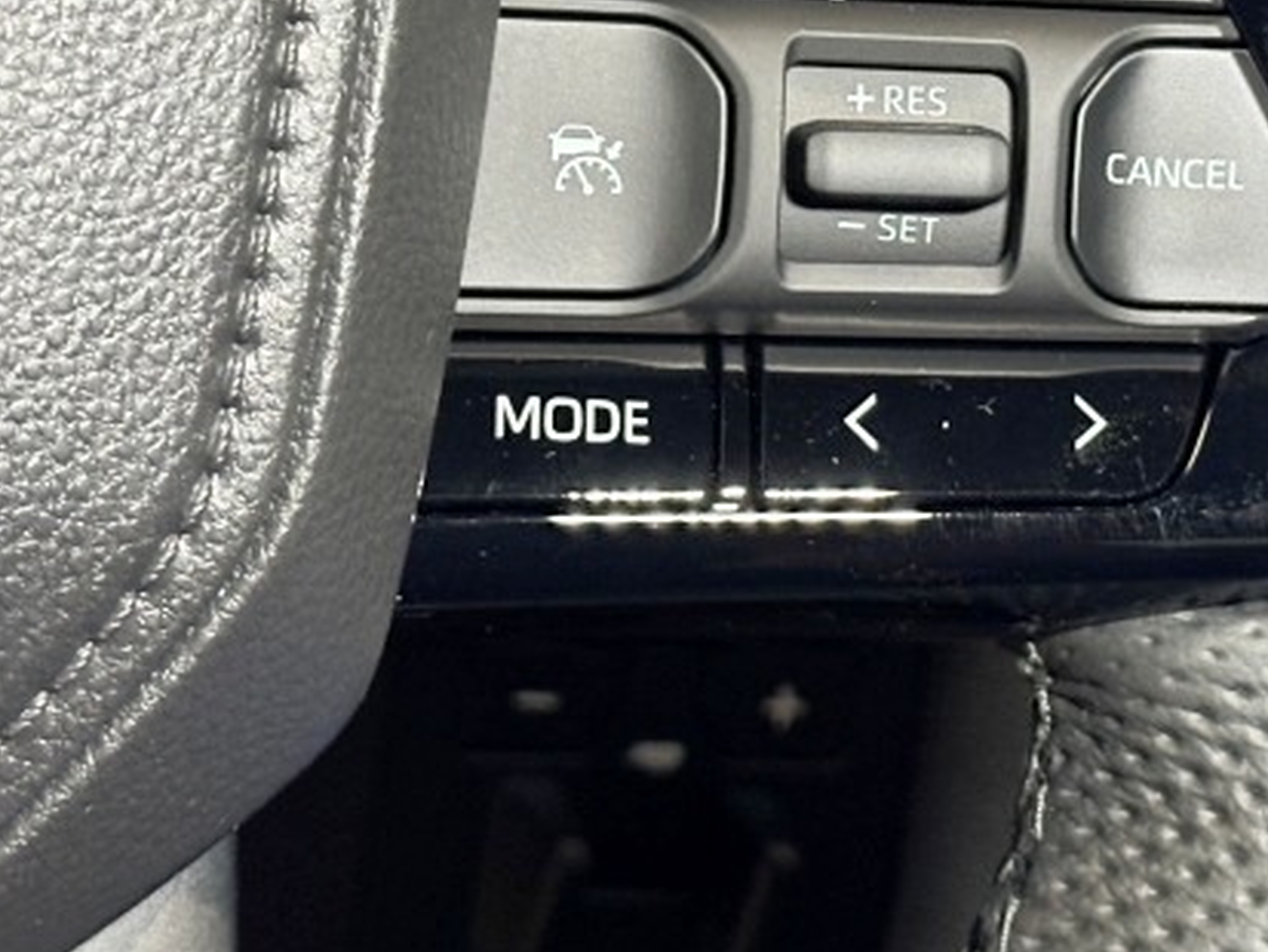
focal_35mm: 119
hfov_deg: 16.5
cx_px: 952
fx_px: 4360
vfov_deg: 12.3
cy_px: -71
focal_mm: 6.86
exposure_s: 1/30
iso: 400
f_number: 1.78
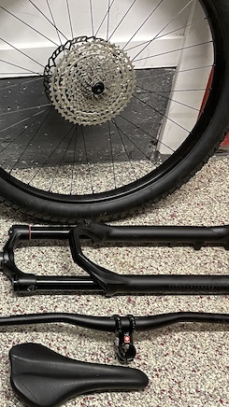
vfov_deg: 39.7
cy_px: 166
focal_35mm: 52
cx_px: -51
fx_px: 562
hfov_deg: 21.3
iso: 200
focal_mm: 4.2
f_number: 1.6
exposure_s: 1/60
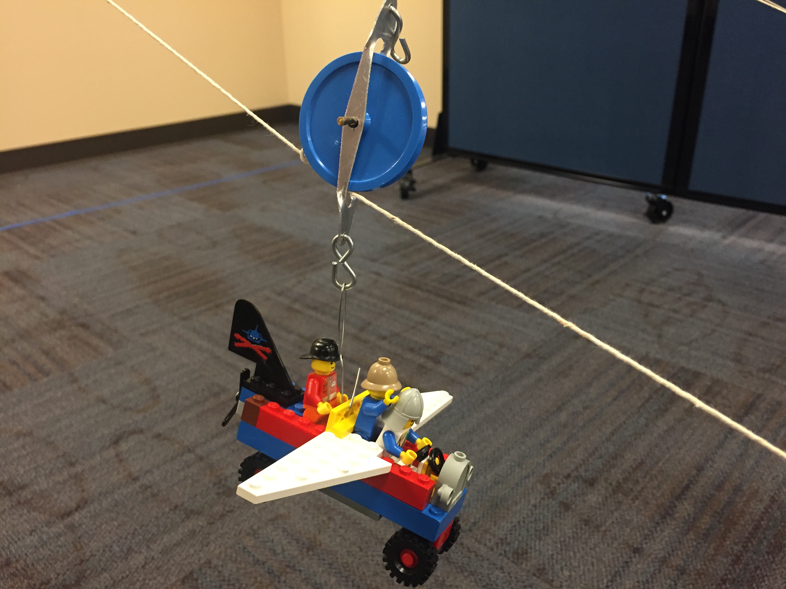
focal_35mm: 29
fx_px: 658
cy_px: 294
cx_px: 393
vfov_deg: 48.2
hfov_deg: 61.7
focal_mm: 4.15
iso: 160
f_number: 2.2
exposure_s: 1/30
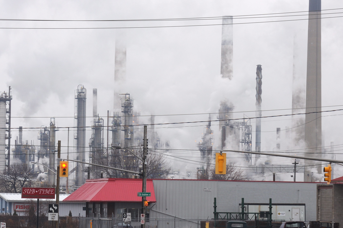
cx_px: 125
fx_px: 2369
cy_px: 97
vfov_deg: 5.5
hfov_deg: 8.3
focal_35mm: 249
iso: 200
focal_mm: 130
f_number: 8
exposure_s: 1/100
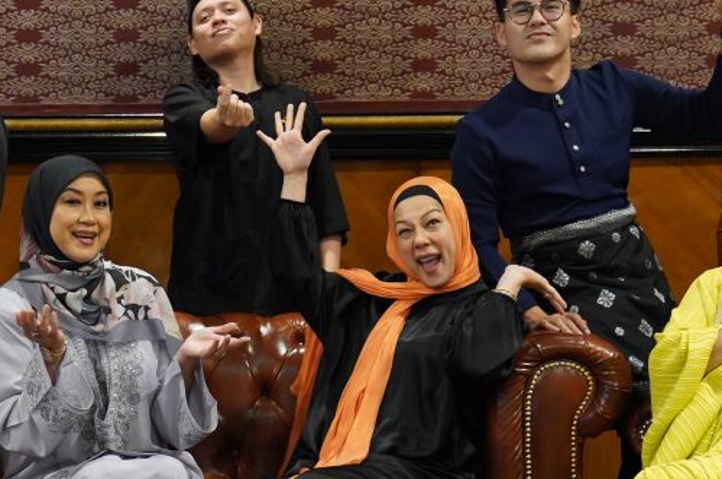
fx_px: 1842
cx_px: 240
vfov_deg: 14.7
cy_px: 362
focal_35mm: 92
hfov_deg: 22.1
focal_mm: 37
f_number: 2.8
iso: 5000
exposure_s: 1/100
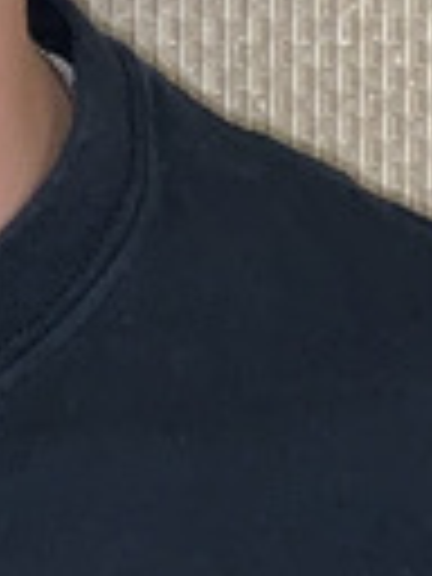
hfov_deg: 6.9
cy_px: -536
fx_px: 3461
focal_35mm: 208
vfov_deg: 9.0
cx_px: -418
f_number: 1.8
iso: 64
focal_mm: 4.25
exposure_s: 1/12
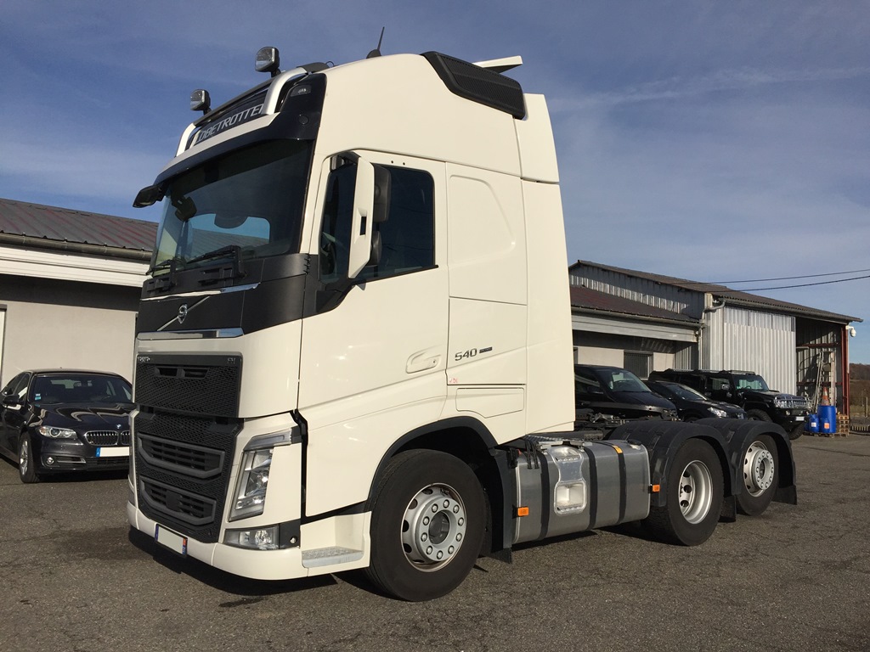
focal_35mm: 29
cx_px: 435
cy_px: 326
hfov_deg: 61.7
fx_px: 729
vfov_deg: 48.2
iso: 32
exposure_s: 1/5650
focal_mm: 4.15
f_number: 2.2
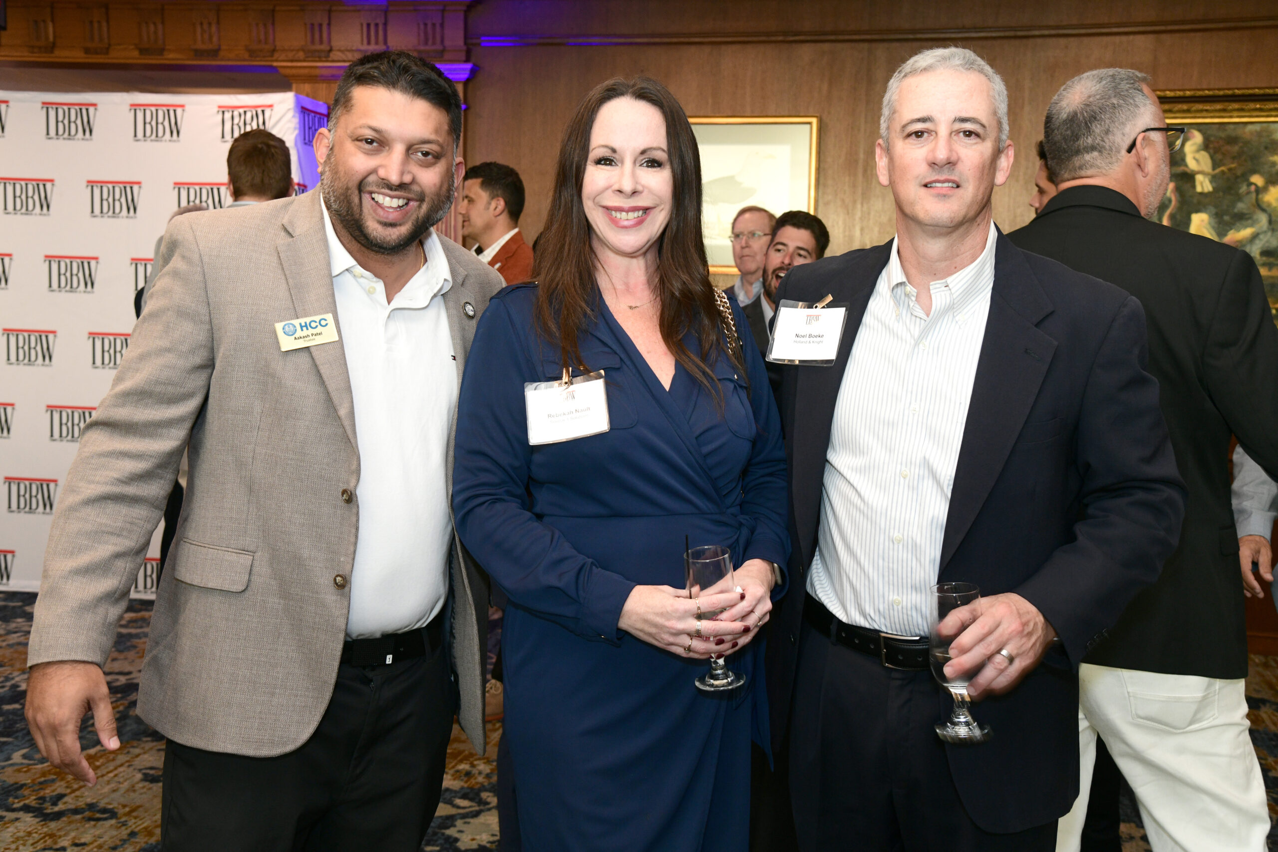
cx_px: 639
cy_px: 426
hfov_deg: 44.5
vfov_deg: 30.5
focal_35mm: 44
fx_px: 1562
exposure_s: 1/50
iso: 1600
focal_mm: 44
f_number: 5
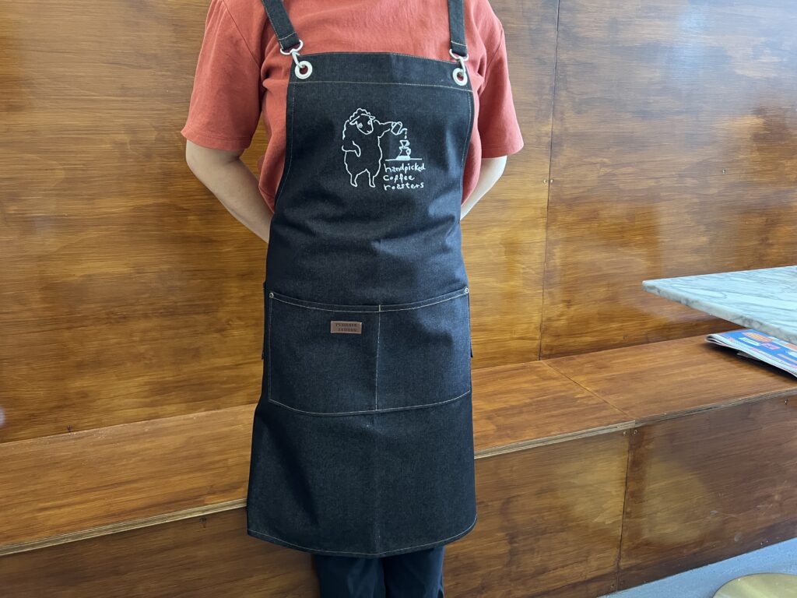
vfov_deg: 53.1
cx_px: 398
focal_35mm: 26
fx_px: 599
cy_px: 299
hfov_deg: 67.3
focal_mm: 5.7
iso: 500
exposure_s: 1/50
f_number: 1.5
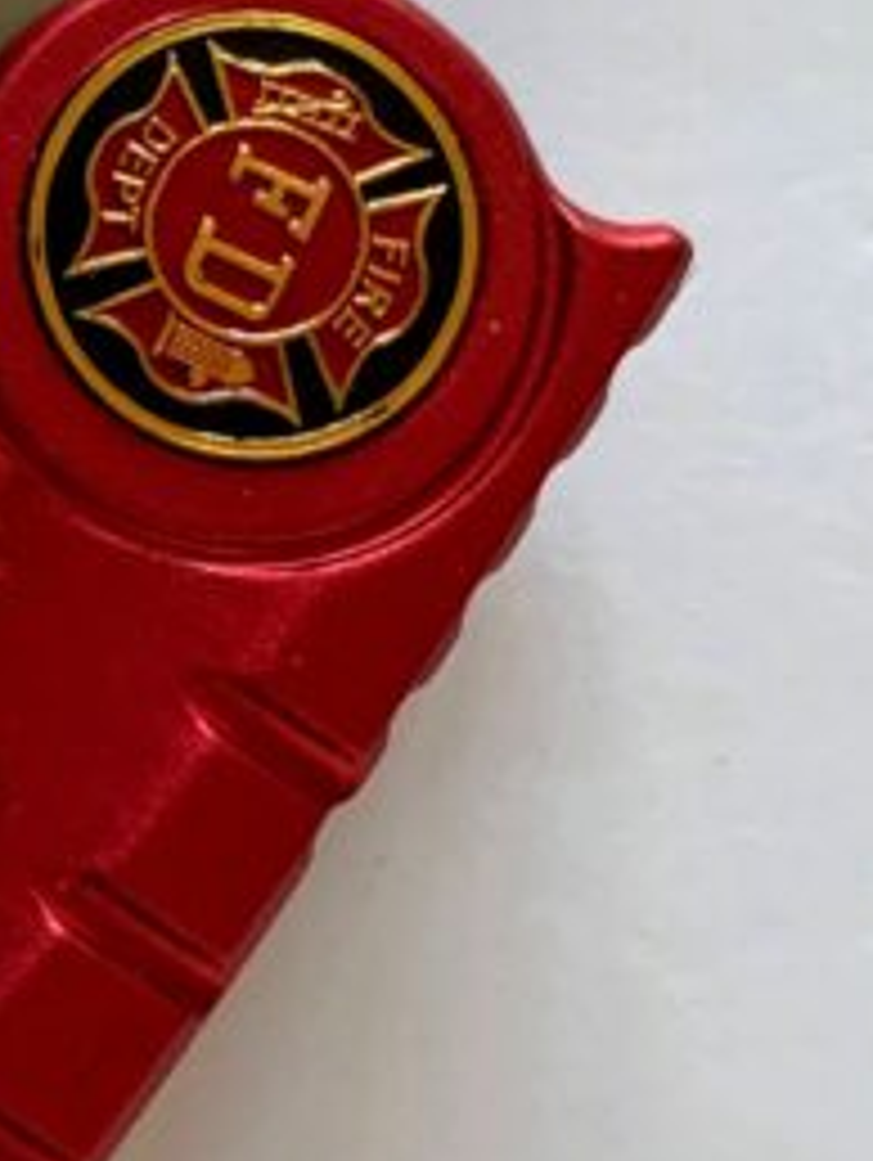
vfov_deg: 19.0
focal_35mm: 103
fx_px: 3458
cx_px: -441
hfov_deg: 13.5
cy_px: 495
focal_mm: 4.25
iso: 400
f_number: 1.8
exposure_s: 1/59
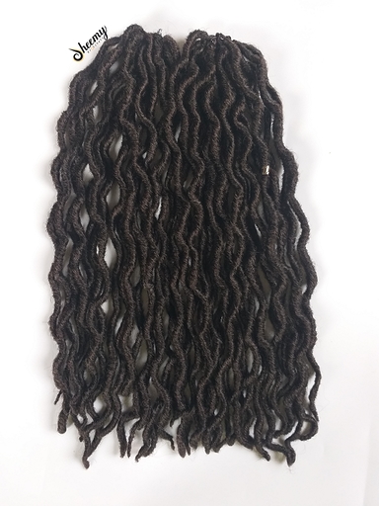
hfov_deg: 53.1
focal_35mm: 26
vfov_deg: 67.3
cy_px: 253
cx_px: 190
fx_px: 380
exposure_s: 1/33
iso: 160
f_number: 1.7
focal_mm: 3.93
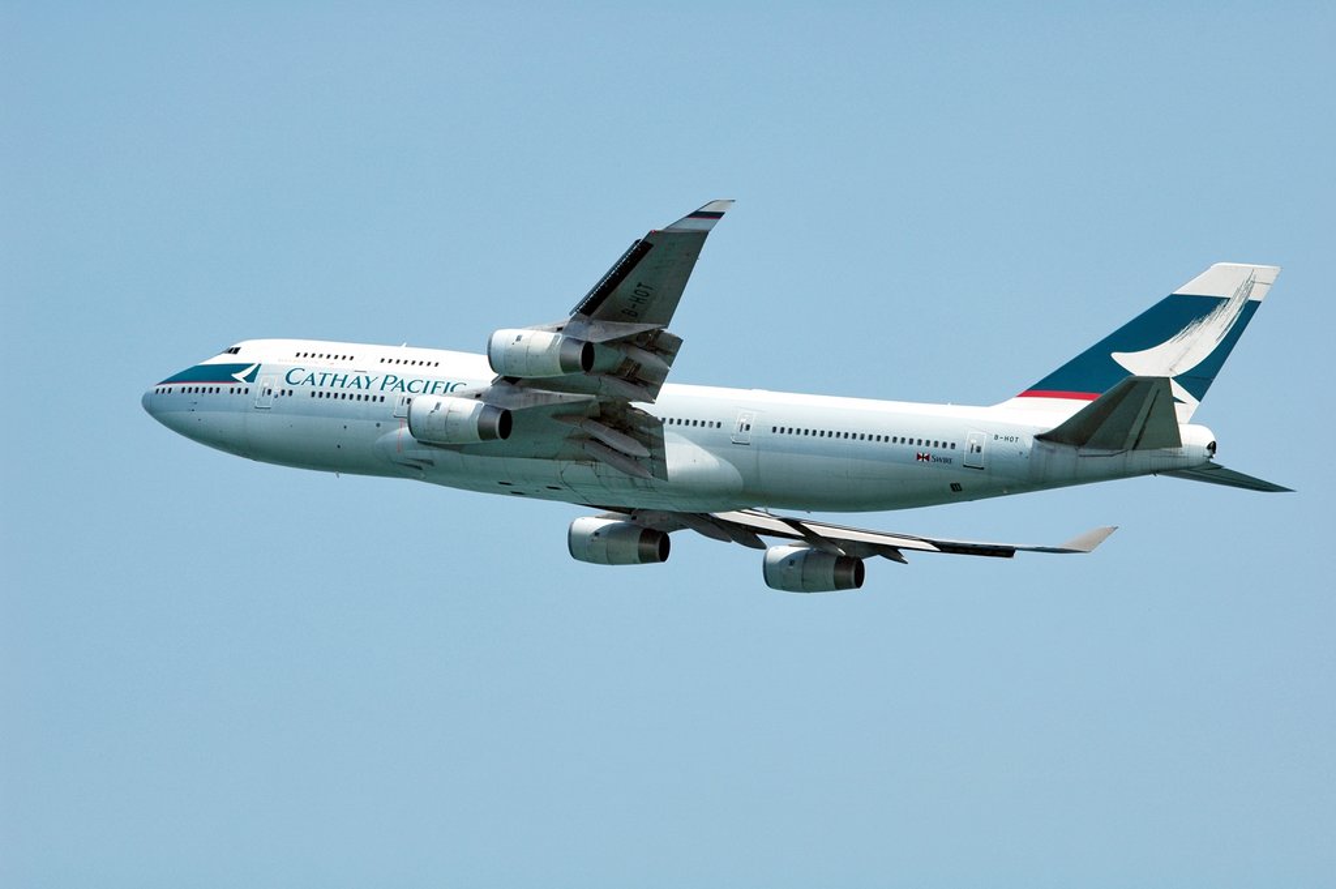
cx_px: 668
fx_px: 11124
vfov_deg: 4.6
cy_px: 444
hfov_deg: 6.9
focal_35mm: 300
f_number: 8
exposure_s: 1/800
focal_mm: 200
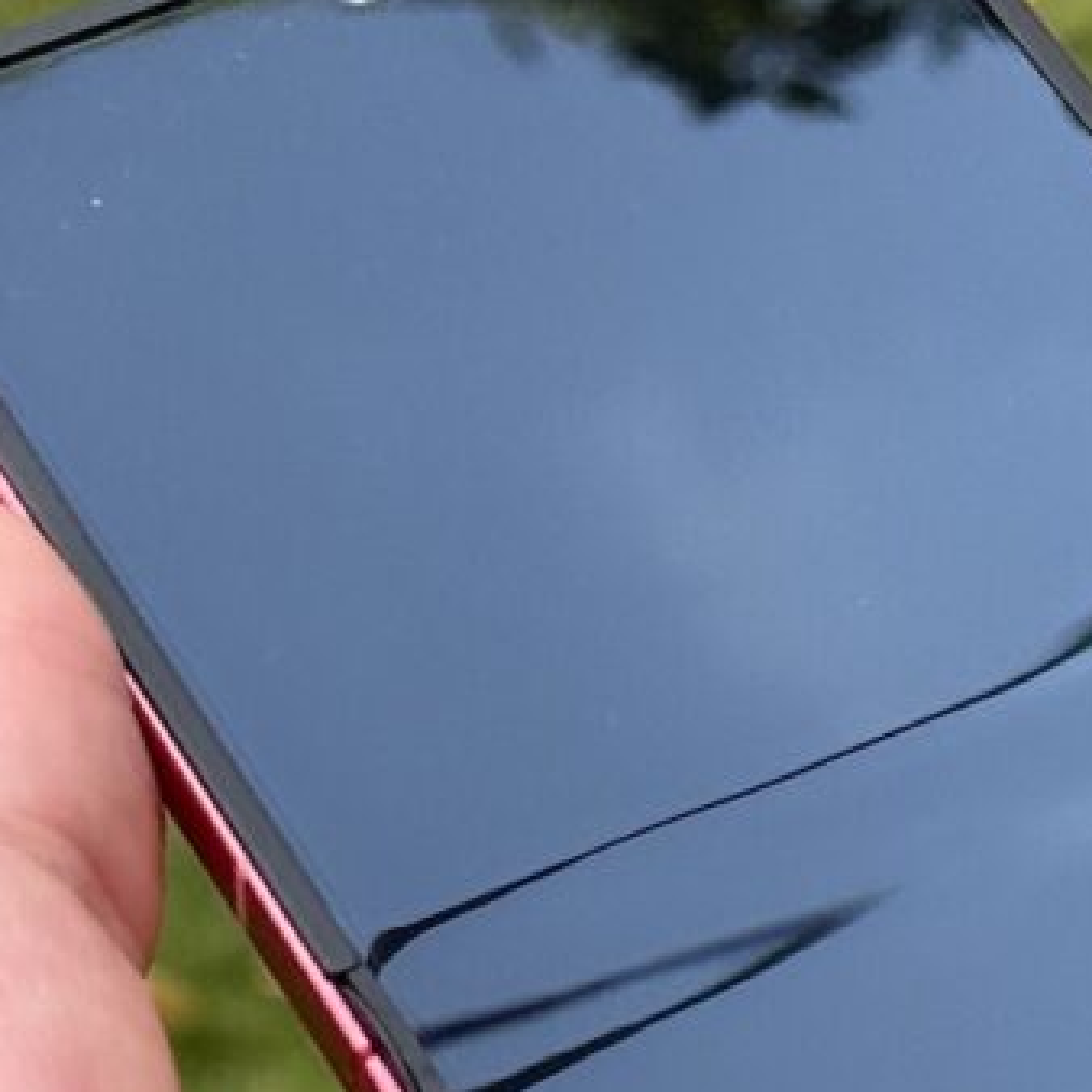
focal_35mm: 193
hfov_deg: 9.1
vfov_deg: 9.1
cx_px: 801
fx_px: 6888
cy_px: 772
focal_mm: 6.76
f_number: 1.78
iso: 80
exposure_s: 1/1185
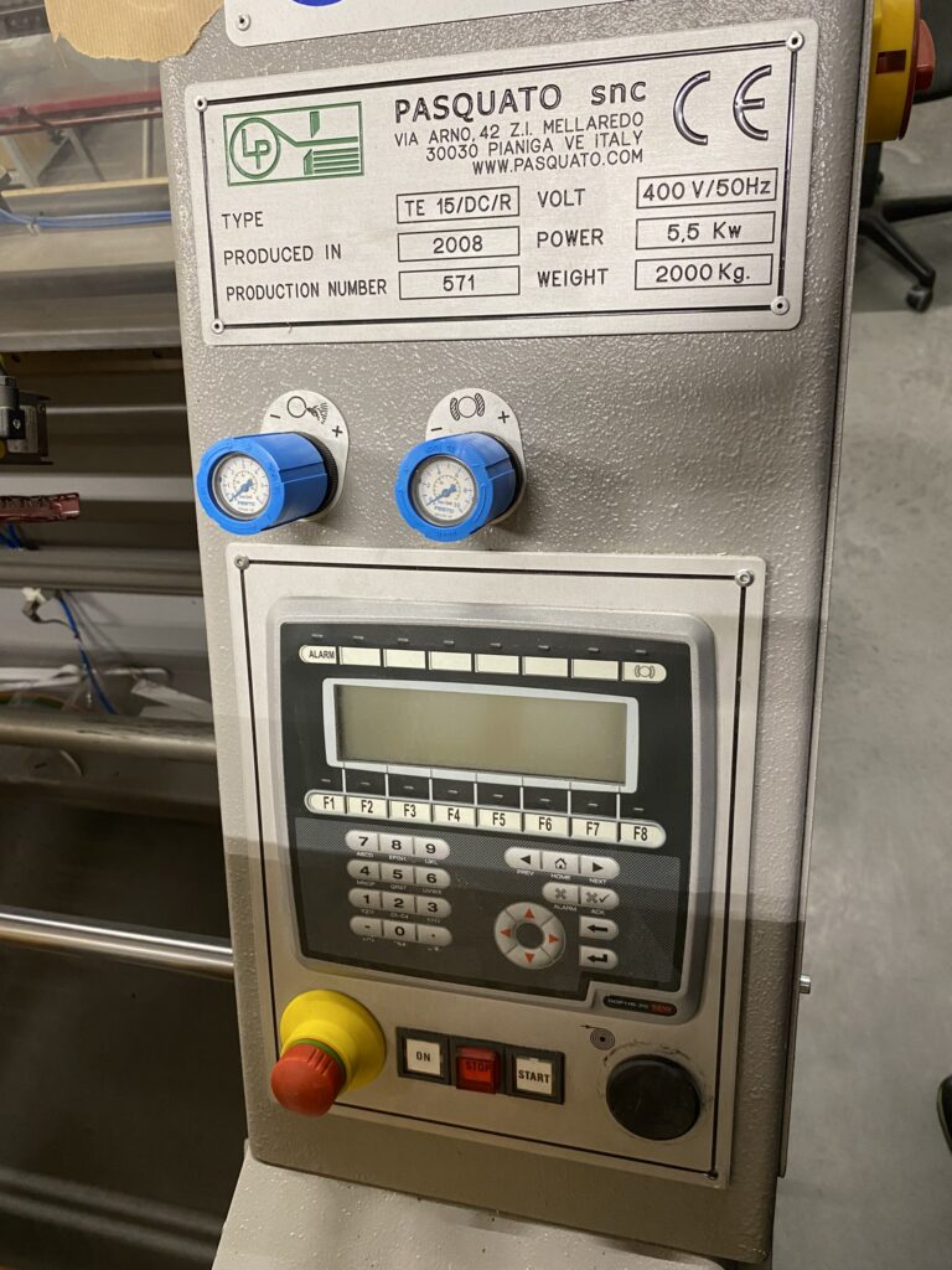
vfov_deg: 67.3
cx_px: 476
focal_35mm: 26
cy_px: 635
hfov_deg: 53.1
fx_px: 953
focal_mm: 4.25
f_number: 1.8
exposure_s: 1/50
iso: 160
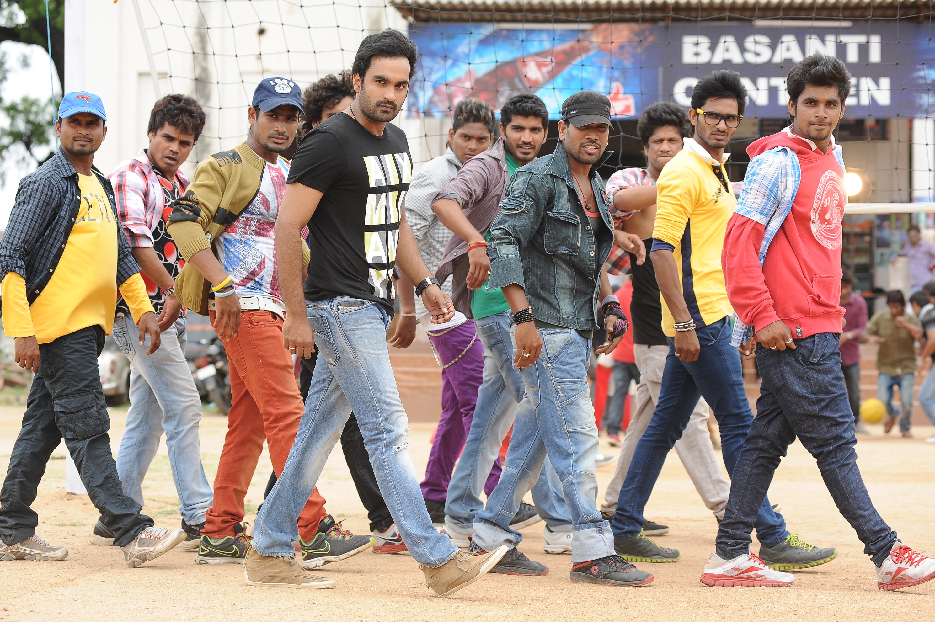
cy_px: 311
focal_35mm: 92
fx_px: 2388
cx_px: 468
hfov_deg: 22.2
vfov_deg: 14.8
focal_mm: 92
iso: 200
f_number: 5.6
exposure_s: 1/500
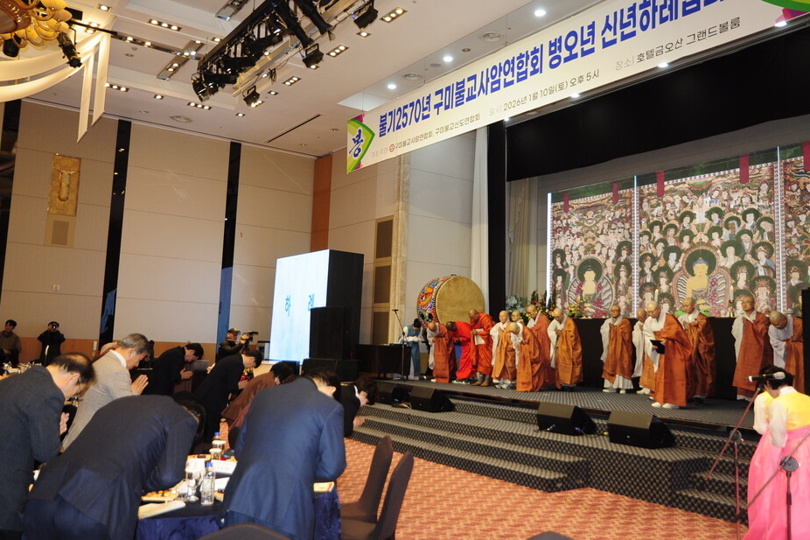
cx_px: 414
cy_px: 263
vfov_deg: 44.2
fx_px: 664
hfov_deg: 62.8
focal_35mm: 30
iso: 400
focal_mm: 19
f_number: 3.8
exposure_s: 1/60
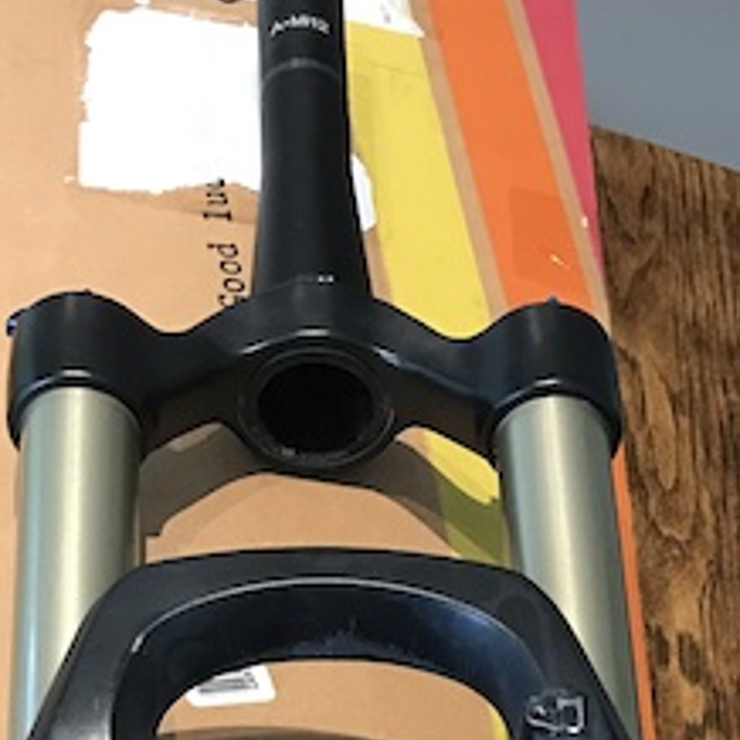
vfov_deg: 16.4
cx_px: 516
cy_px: 1270
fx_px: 2201
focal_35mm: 91
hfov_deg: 19.0
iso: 50
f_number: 1.8
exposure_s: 1/15
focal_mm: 3.99
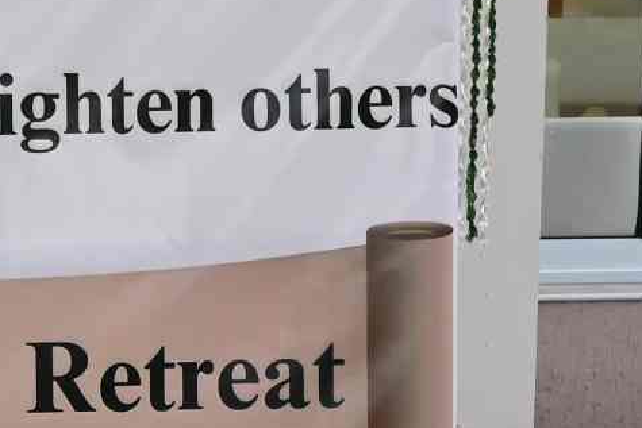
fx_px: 2711
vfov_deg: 9.0
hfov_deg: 13.2
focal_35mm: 152
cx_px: -66
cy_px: 406
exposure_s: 1/160
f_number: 5.6
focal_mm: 24
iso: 1250
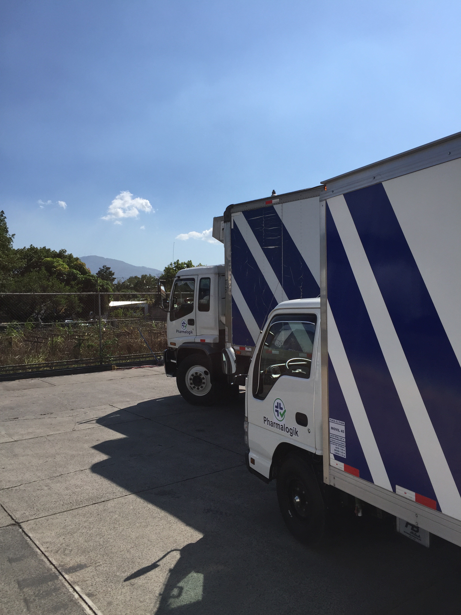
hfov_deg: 48.2
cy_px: 308
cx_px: 230
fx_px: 515
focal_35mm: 29
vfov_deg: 61.7
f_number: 2.2
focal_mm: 4.15
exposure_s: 1/3300
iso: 32
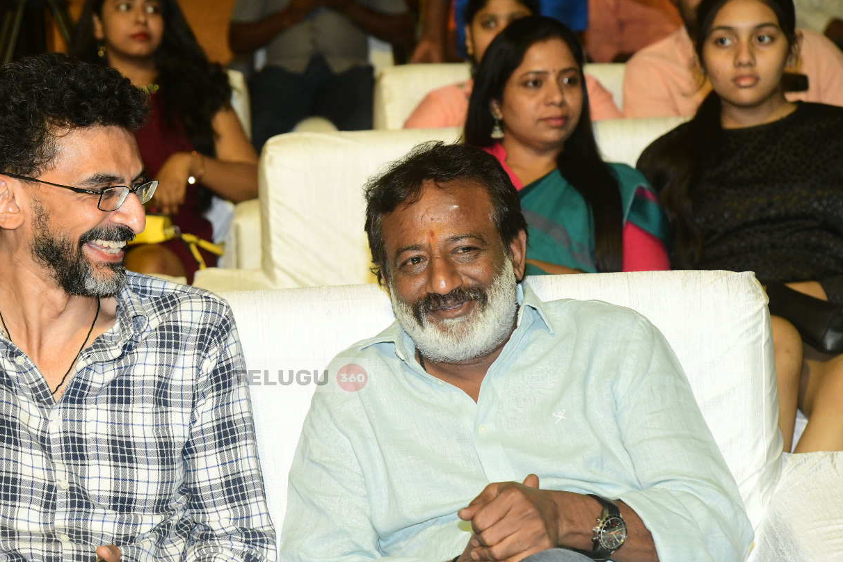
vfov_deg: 9.3
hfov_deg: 13.9
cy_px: 375
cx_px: 300
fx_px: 3442
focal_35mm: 147
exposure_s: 1/125
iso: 2000
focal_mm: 110
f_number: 7.1
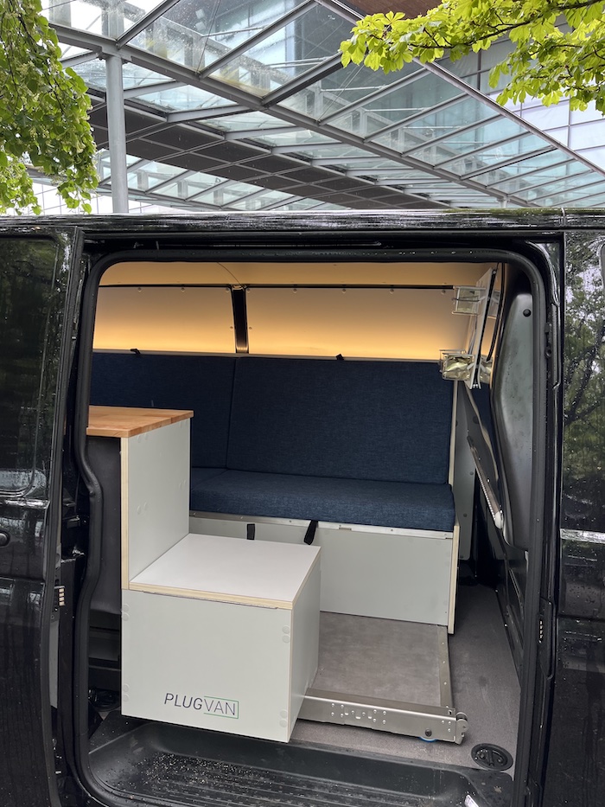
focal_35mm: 26
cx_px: 302
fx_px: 606
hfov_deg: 53.1
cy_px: 404
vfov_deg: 67.3
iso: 40
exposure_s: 1/100
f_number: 1.6
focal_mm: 5.1
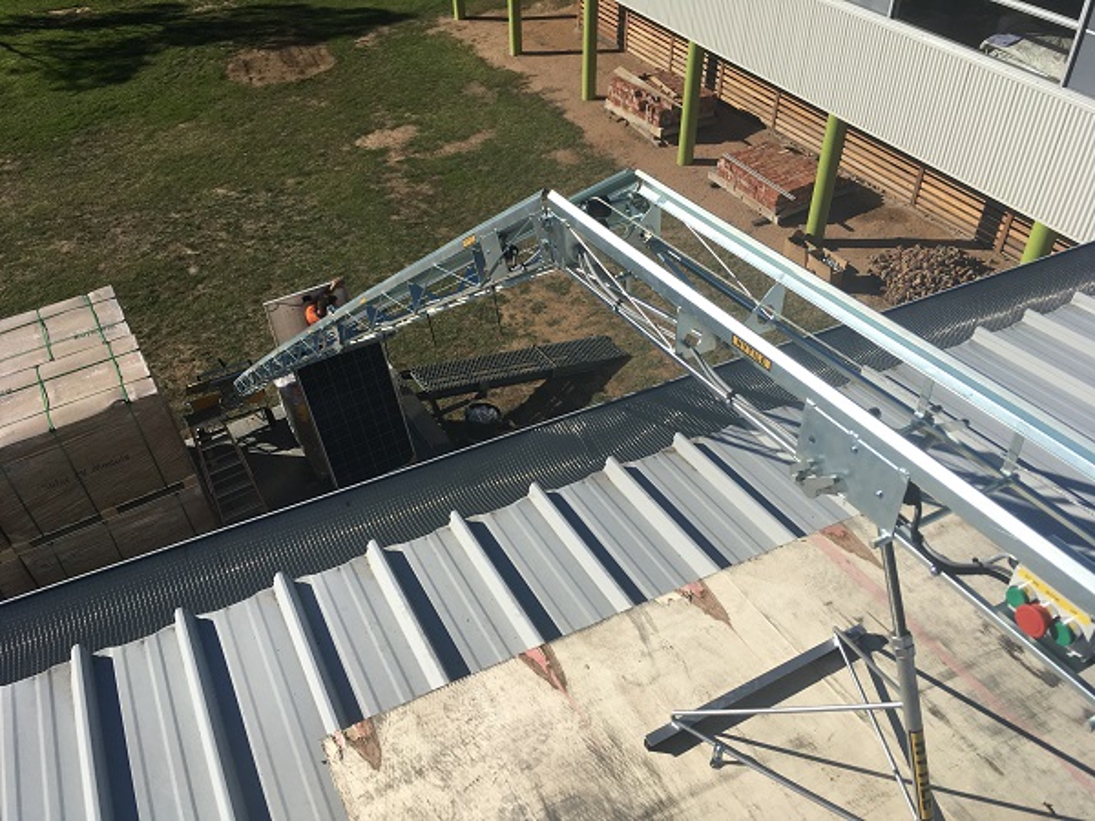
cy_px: 410
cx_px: 548
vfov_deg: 48.2
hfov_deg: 61.7
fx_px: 917
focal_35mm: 29
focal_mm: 4.15
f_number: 2.2
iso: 25
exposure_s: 1/2564
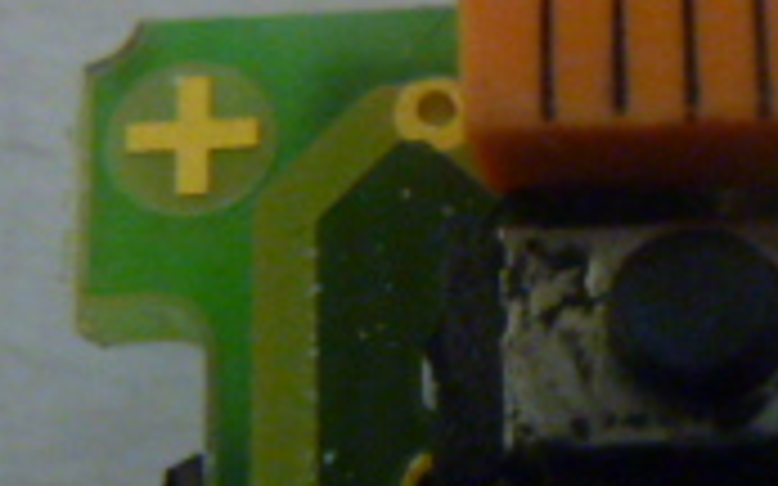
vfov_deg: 13.3
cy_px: 369
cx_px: 908
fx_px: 2077
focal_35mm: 98
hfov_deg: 20.0
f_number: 3.3
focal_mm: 4.1
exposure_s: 1/8
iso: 400
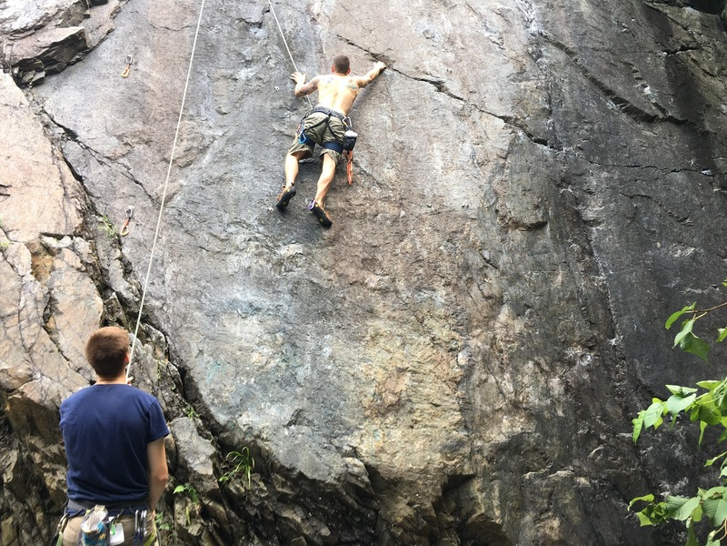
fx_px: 609
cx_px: 364
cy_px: 273
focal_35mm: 29
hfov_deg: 61.7
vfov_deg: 48.2
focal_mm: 4.15
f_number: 2.2
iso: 25
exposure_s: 1/60
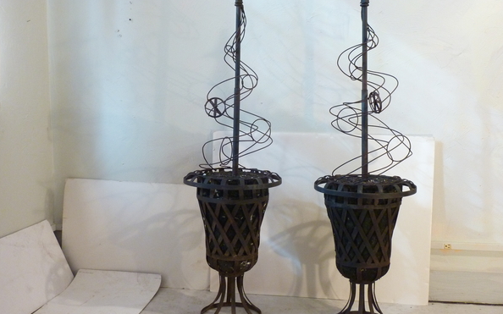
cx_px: 250
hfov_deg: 44.4
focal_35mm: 45
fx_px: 617
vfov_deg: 28.6
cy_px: 151
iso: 400
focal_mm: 6.9
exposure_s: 1/25
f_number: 3.7
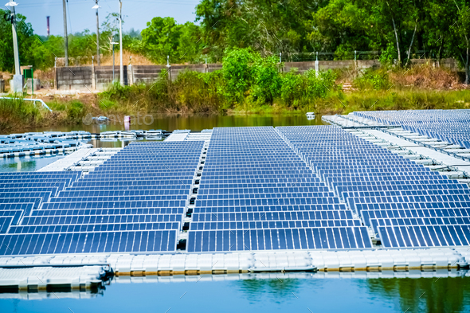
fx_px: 1958
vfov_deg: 9.1
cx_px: 235
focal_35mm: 150
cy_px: 156
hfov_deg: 13.7
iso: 100
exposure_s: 1/1000
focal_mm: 150
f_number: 4.5
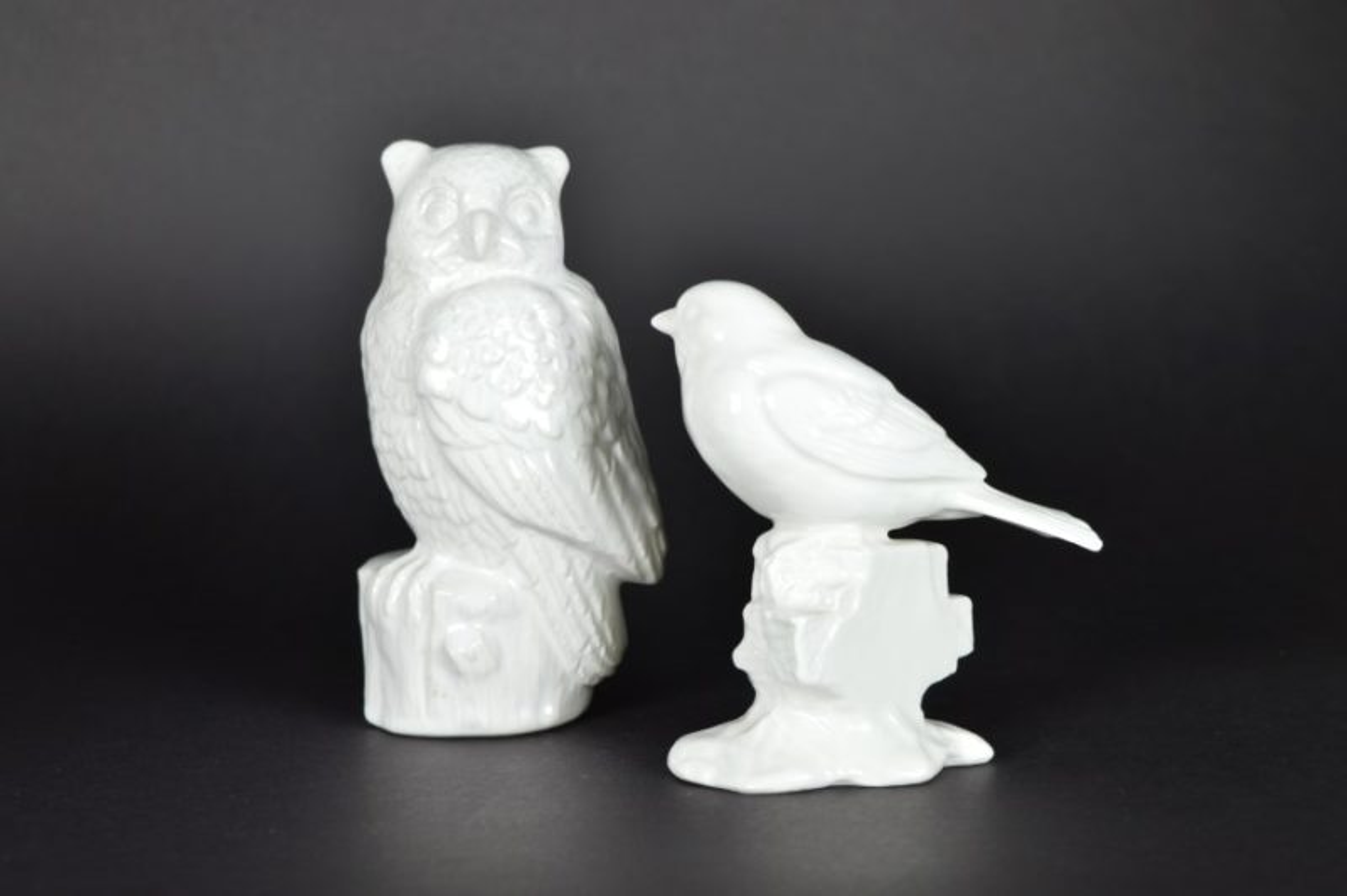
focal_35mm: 52
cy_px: 448
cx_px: 674
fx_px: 1963
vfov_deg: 25.7
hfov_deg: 37.9
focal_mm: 35
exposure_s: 1/160
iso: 100
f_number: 6.3
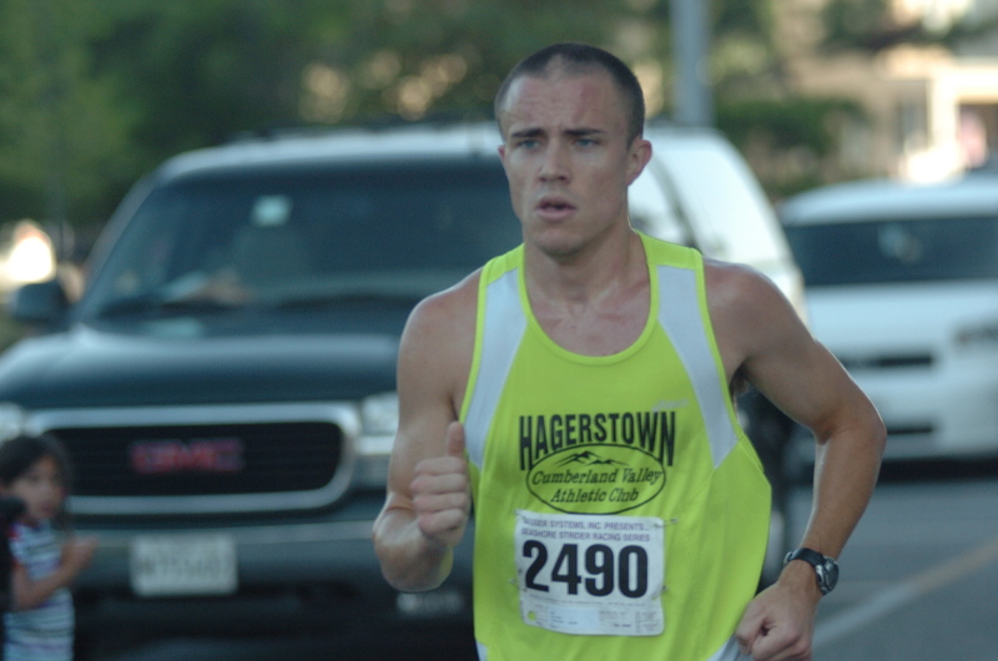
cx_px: 499
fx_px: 5188
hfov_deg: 11.0
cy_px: 330
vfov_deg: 7.3
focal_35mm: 188
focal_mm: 125
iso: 400
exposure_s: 1/1250
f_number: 2.8
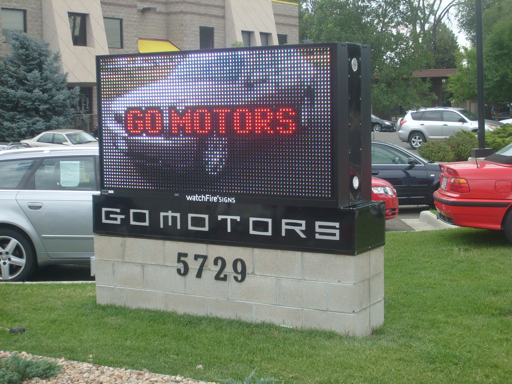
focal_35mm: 61
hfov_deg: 31.7
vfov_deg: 24.0
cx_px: 256
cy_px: 192
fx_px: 902
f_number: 3.6
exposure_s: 1/350
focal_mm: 10.3
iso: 80
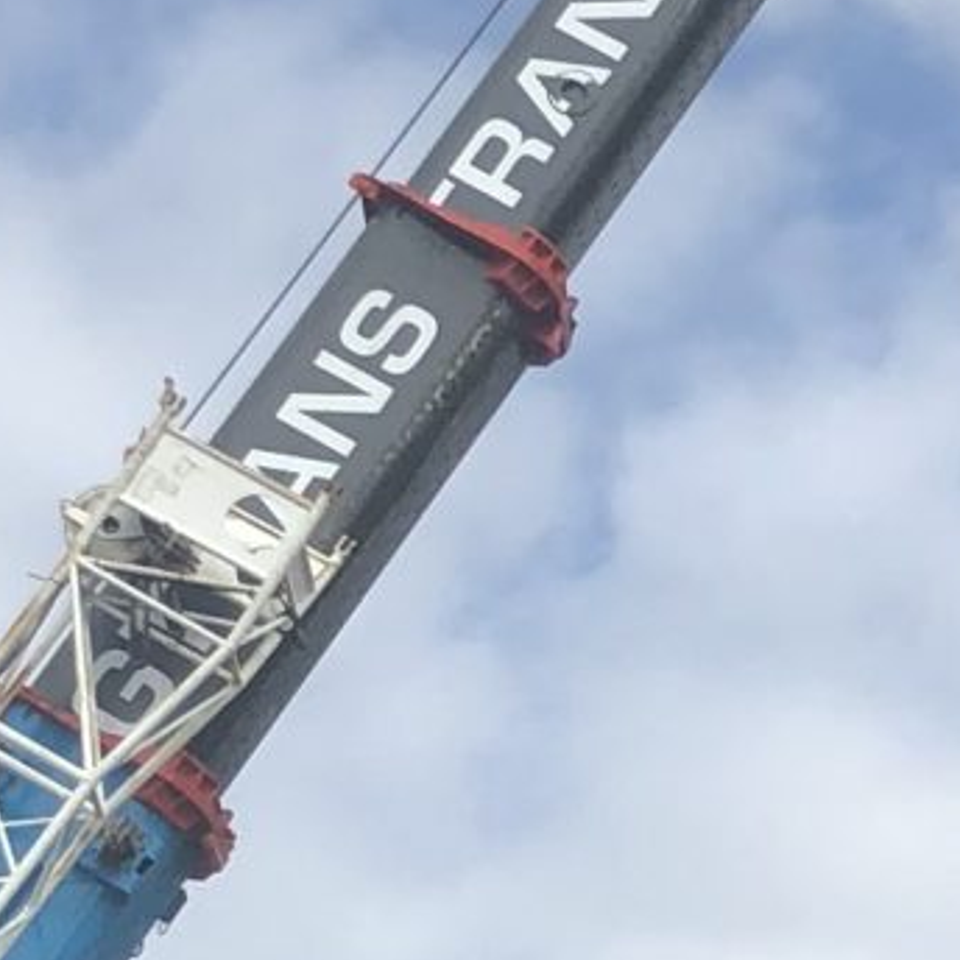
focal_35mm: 184
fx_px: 5773
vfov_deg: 9.4
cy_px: 982
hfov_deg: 9.5
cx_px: 767
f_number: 1.8
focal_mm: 3.99
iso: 20
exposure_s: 1/2825
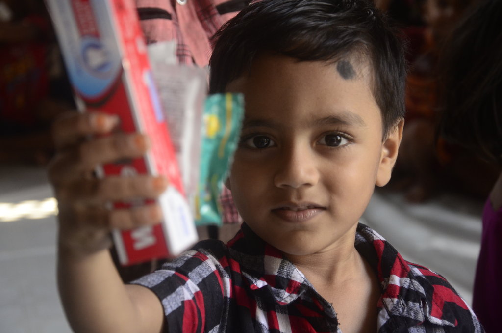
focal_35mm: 99
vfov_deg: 13.8
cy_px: 166
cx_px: 251
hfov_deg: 20.7
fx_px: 1377
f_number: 5.3
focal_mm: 66
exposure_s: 1/50
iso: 1000
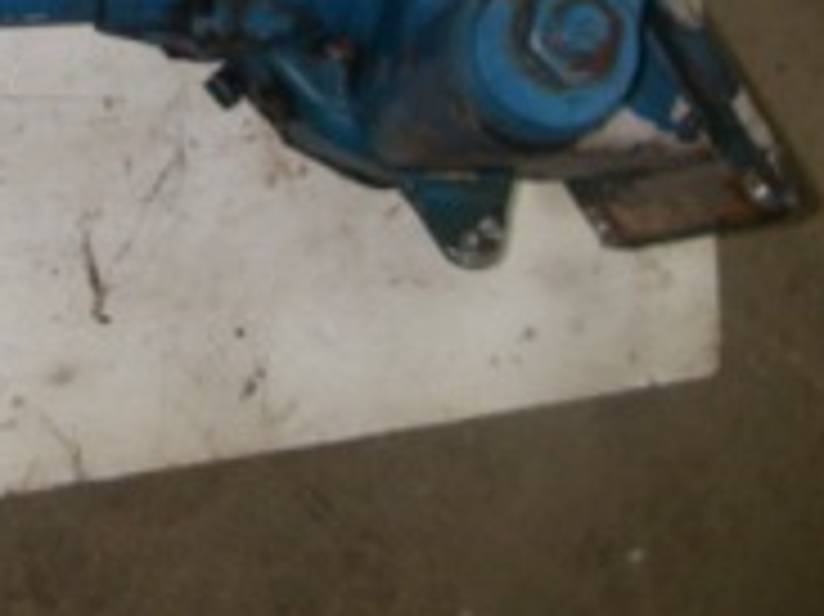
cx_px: -14
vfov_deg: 15.4
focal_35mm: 93
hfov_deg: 20.4
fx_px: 2212
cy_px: -85
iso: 200
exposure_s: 1/40
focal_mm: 6.3
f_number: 3.3
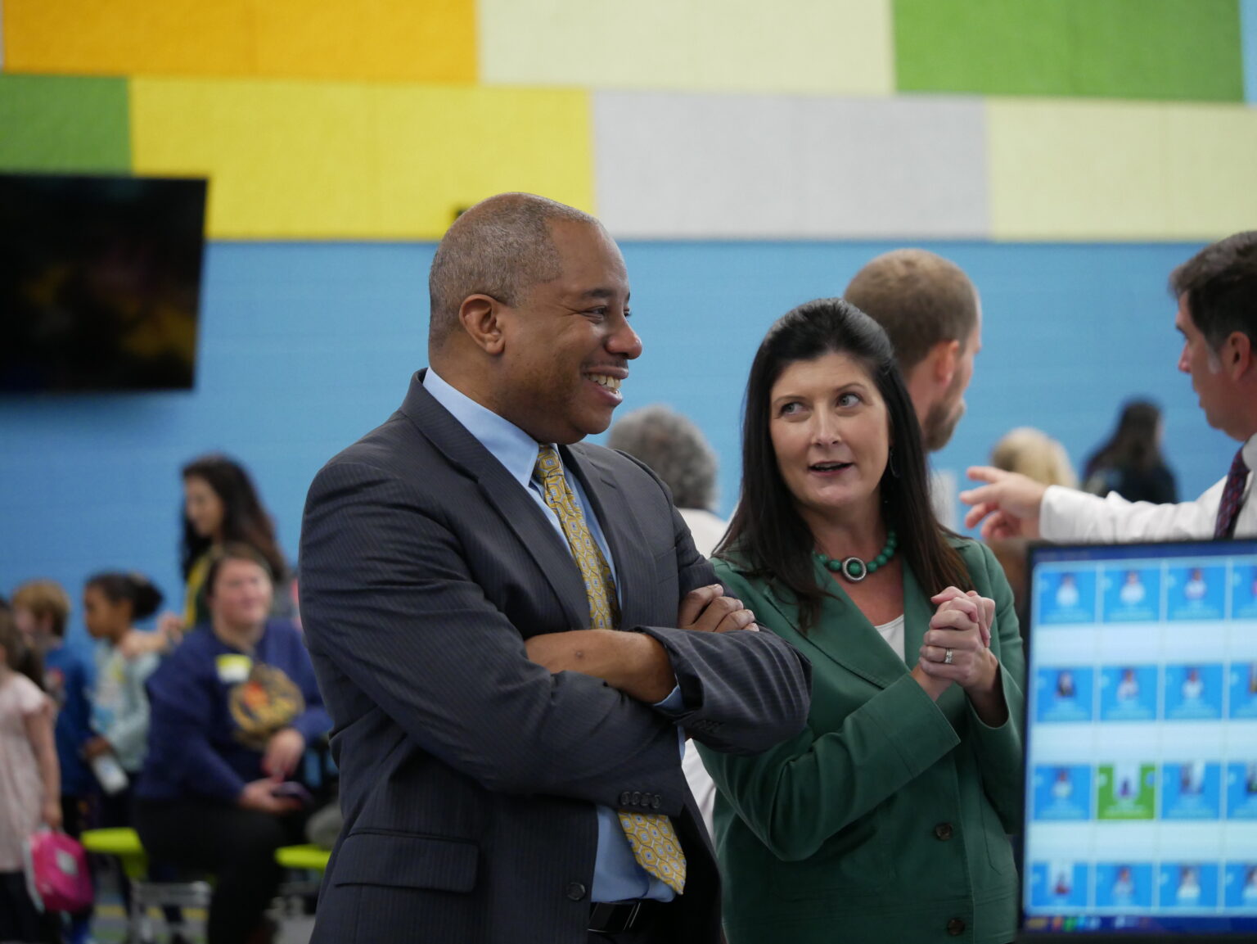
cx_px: 628
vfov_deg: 9.3
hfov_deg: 12.3
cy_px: 472
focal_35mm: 160
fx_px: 5812
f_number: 2.8
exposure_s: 1/200
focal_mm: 80
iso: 1600
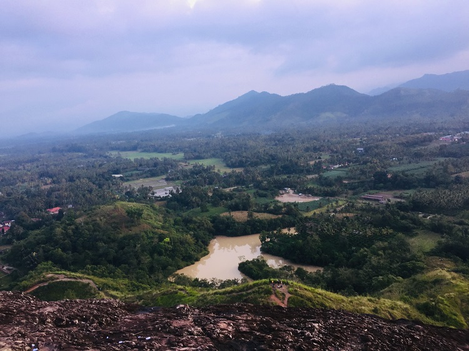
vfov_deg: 48.2
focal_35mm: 29
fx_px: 393
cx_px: 234
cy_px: 176
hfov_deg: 61.7
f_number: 2.2
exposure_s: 1/50
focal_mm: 4.15
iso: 40
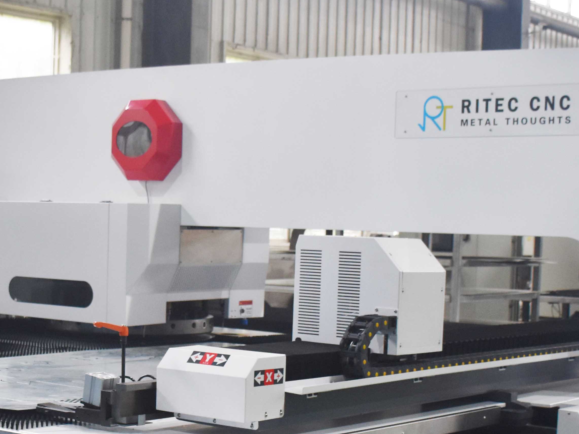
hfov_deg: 25.4
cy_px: 291
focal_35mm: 76
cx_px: 160
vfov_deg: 19.3
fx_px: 1271
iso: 900
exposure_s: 1/60
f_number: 3.5
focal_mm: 20
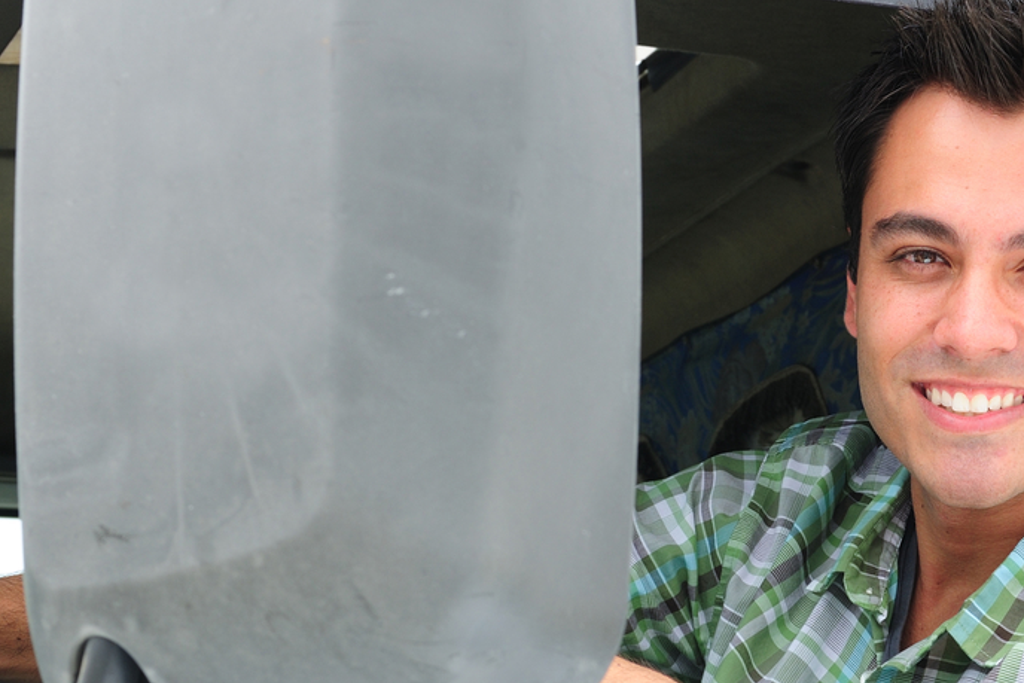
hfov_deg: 21.8
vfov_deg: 14.6
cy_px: 539
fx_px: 2646
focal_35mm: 93
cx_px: 694
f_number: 6.3
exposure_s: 1/125
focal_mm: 32
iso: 100
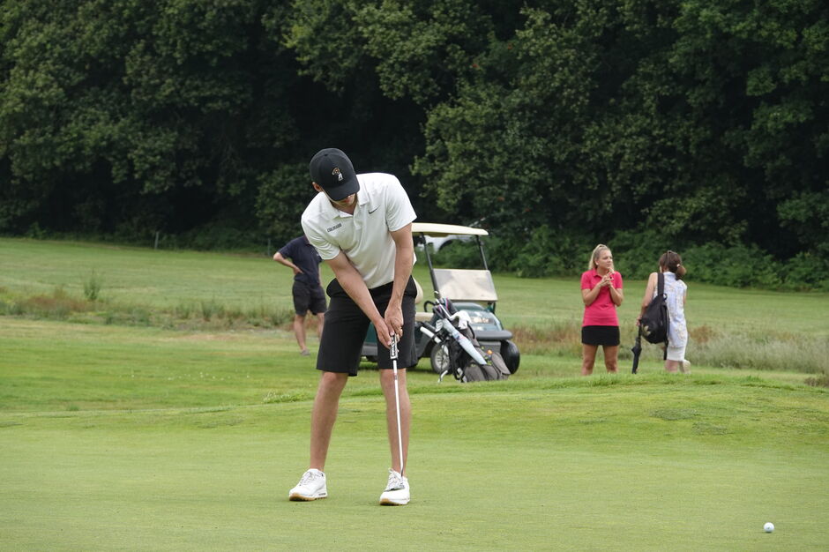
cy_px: 276
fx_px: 3775
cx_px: 414
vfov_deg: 8.4
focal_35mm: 164
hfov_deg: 12.5
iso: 320
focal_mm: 60.29
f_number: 4.5
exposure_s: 1/400
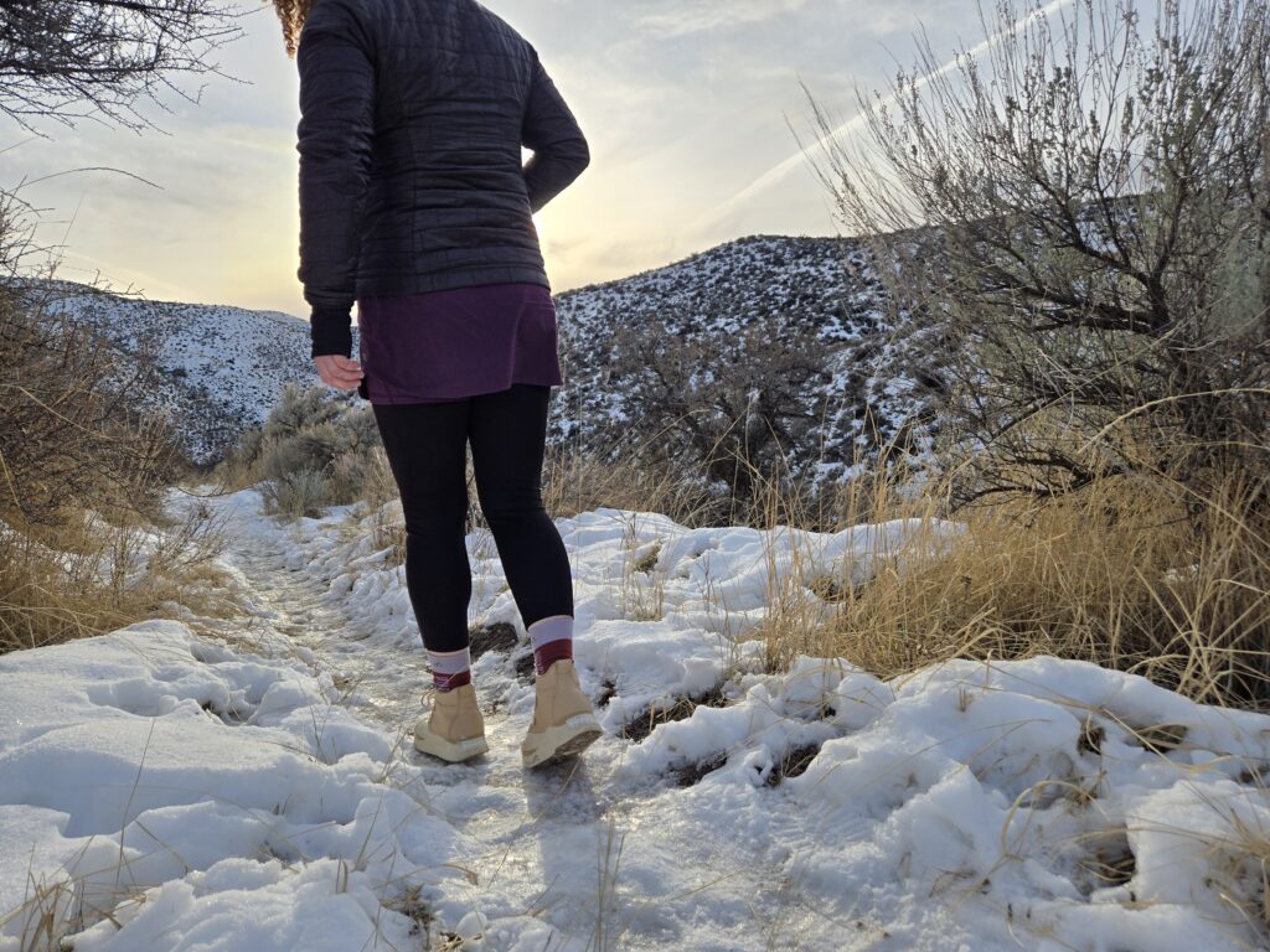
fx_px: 844
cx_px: 635
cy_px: 476
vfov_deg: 58.9
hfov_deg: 73.9
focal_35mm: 23
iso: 25
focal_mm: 5.4
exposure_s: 1/1859
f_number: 1.8
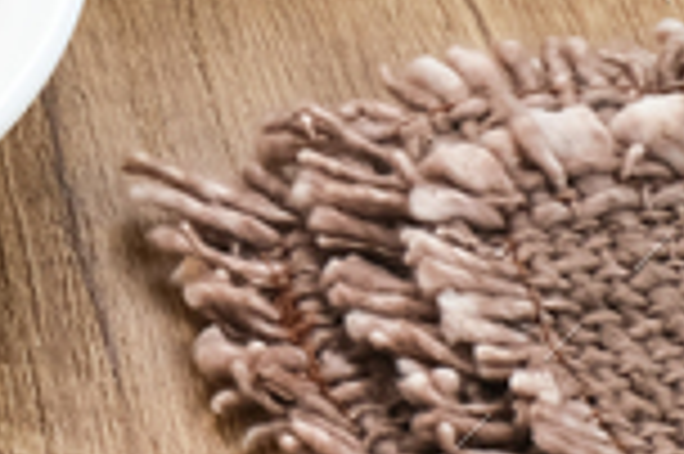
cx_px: -585
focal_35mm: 206
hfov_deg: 9.5
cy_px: -348
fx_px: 3910
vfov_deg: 6.5
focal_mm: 35
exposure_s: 1/80
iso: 320
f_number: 11
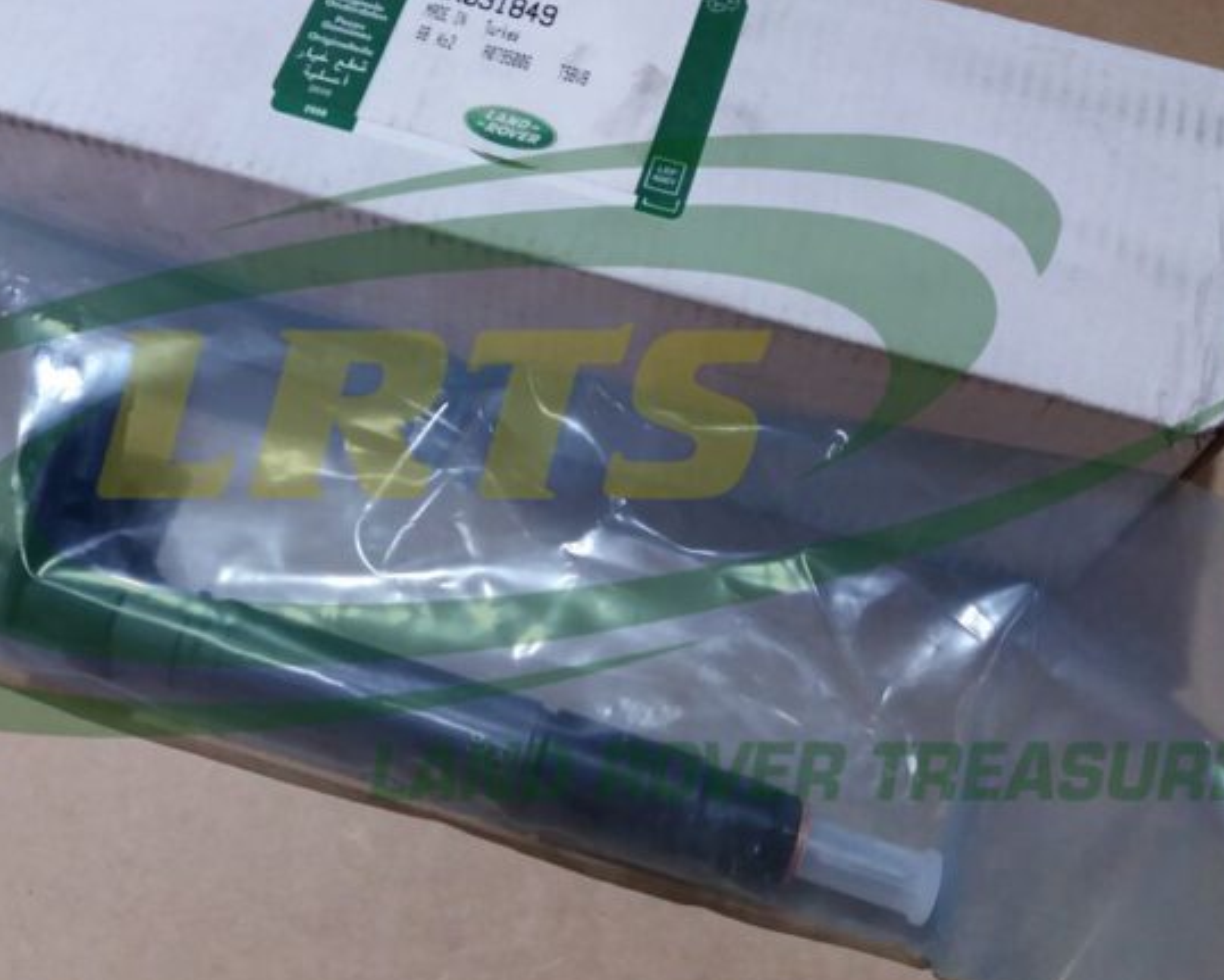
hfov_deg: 46.5
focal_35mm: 39
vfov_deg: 38.2
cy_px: 468
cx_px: 485
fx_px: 1414
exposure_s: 1/33
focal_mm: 3.7
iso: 160
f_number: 1.9
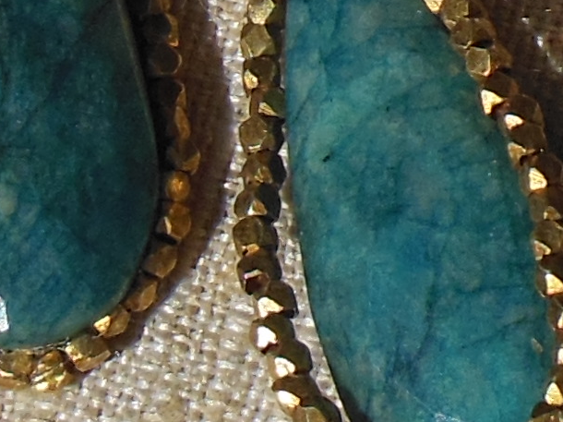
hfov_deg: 10.2
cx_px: 814
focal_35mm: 189
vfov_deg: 7.8
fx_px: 3073
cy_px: -65
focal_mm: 4.5
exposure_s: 1/1000
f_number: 6.4
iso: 125
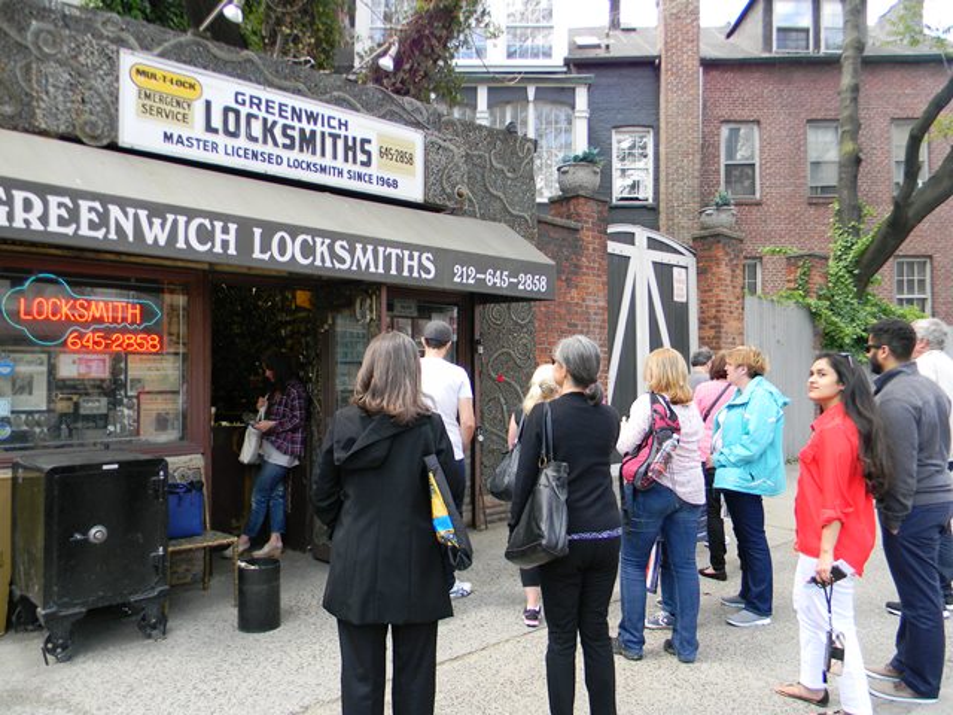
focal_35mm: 28
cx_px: 476
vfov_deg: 49.7
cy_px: 358
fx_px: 771
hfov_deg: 63.4
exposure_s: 1/104
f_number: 3.5
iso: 80
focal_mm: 5
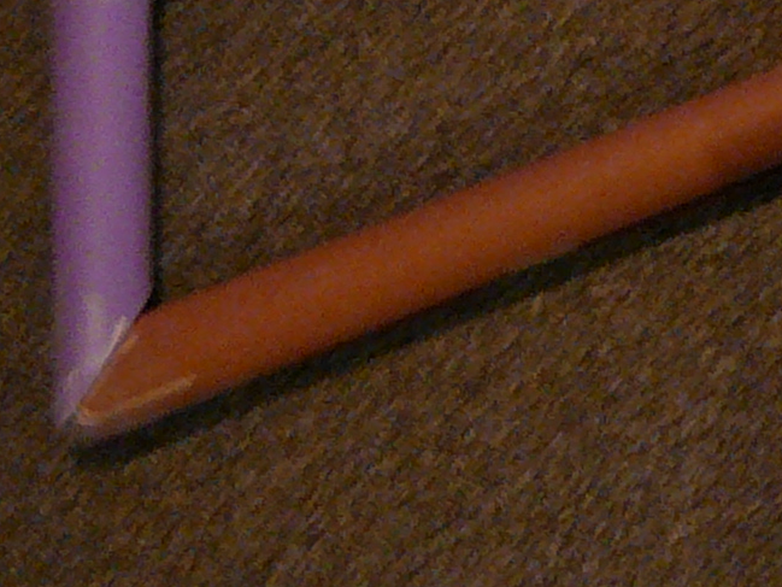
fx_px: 3118
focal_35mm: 138
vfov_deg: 10.7
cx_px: 1510
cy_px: 16
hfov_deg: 12.7
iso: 200
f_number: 2.8
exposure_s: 1/8
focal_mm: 5.2
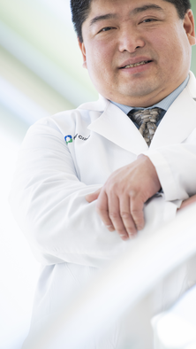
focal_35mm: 372
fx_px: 3433
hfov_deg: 3.3
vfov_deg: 5.8
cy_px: 160
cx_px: 146
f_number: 2.8
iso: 200
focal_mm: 200
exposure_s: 1/125
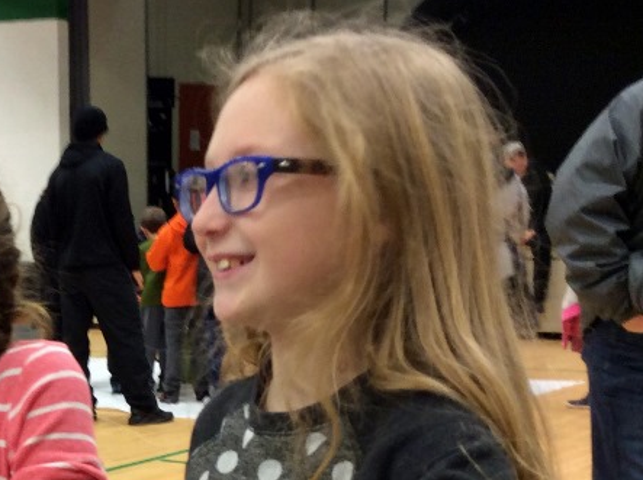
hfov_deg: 24.4
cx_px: -89
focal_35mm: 74
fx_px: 1373
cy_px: 526
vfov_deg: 19.1
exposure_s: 1/24
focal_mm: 3.3
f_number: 2.4
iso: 50
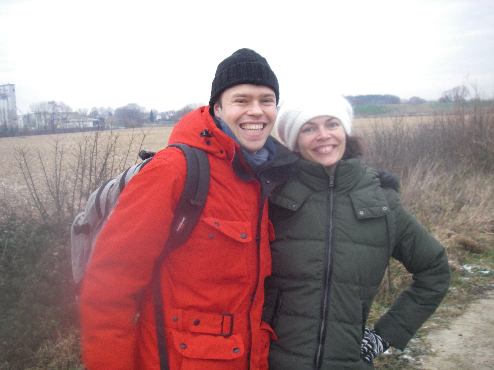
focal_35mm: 38
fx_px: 542
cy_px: 185
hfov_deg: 49.0
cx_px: 247
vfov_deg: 37.7
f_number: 3.3
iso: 250
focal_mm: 6.3
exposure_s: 1/50
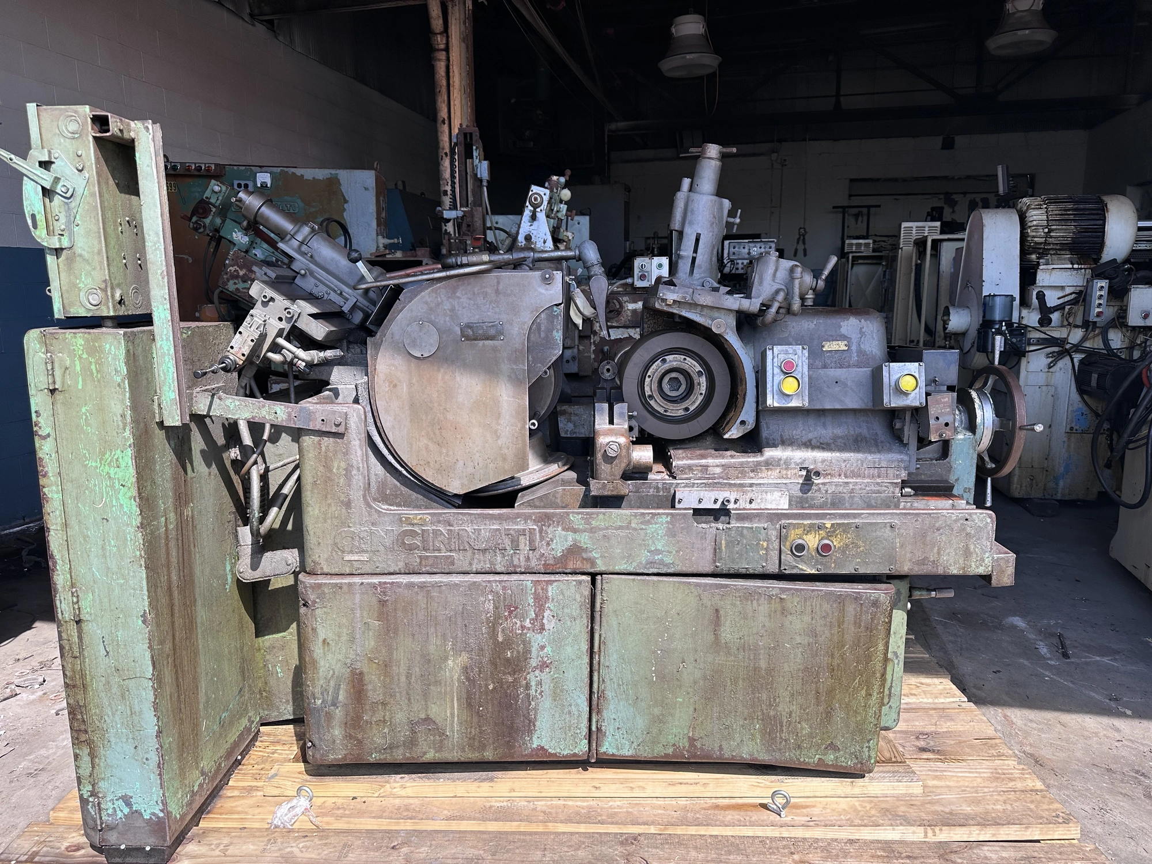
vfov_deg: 56.8
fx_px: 799
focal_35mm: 24
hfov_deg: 71.6
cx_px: 576
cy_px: 432
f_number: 1.78
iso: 80
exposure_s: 1/1062
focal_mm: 6.86
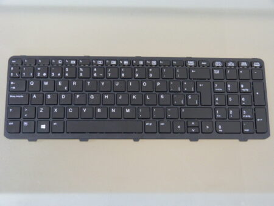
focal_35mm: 60
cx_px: 137
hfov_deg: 32.2
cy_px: 103
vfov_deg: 24.4
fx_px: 475
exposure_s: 1/15
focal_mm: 10.8
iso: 400
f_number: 3.2
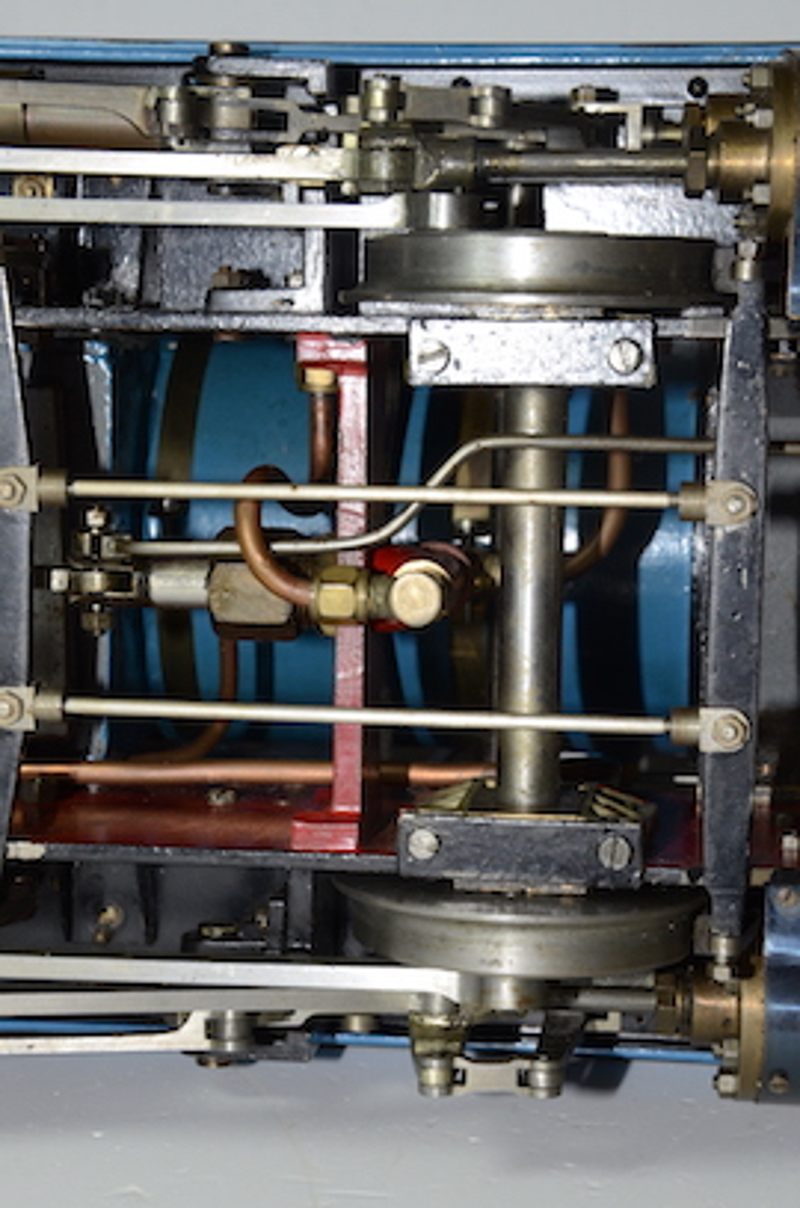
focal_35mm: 93
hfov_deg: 14.6
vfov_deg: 22.0
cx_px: 400
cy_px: 604
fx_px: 3116
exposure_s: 1/60
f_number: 13
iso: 800
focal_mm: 62
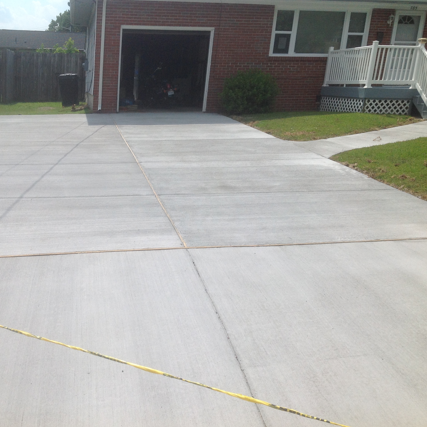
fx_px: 586
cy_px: 213
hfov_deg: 39.9
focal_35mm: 42
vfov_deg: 40.0
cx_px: 173
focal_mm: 4.28
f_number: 2.4
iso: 50
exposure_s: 1/3030
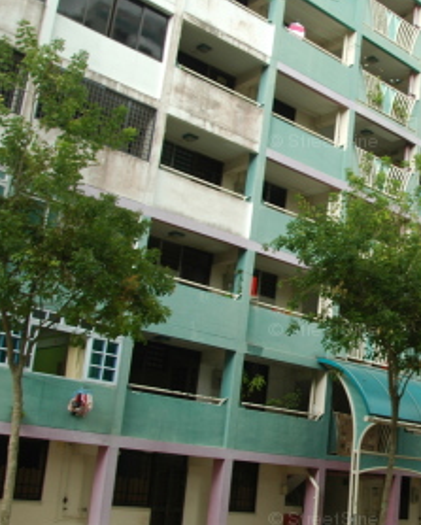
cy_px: 288
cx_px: 410
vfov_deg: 37.3
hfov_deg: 28.6
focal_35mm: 50
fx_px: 777
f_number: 4
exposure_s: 1/40
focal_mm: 18
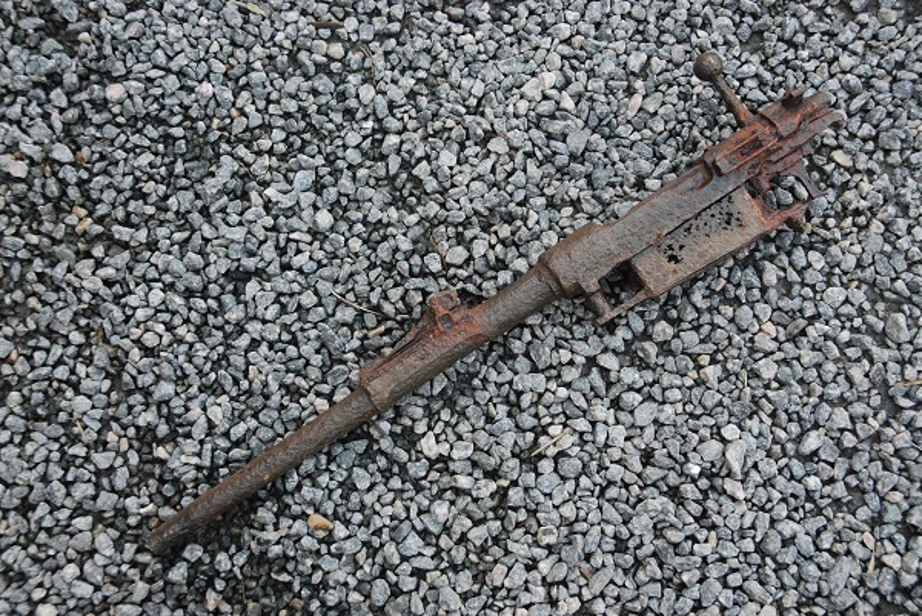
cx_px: 461
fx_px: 961
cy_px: 308
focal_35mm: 38
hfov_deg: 51.3
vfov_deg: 35.5
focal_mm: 25
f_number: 5
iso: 1600
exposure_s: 1/500
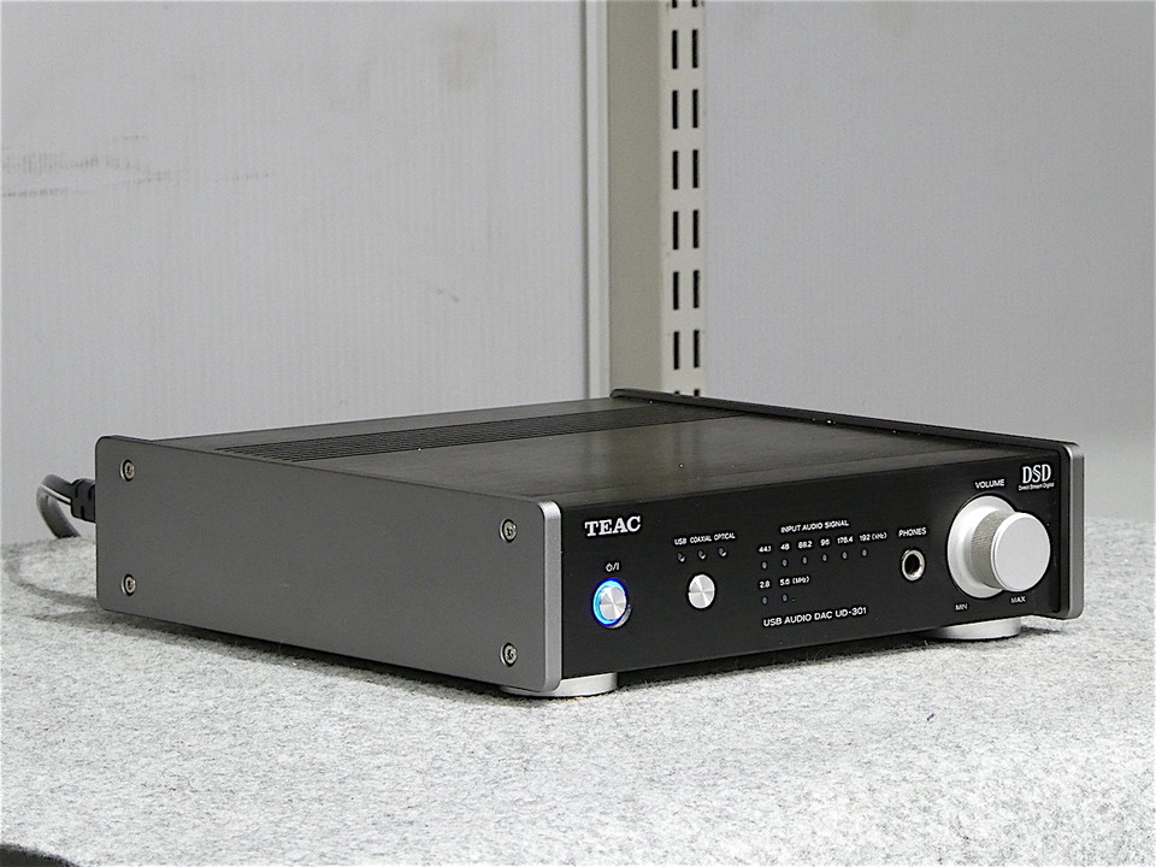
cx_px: 578
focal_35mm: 160
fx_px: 5343
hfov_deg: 12.3
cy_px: 434
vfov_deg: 9.3
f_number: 6.3
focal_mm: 28.7
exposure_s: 1/6
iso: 400
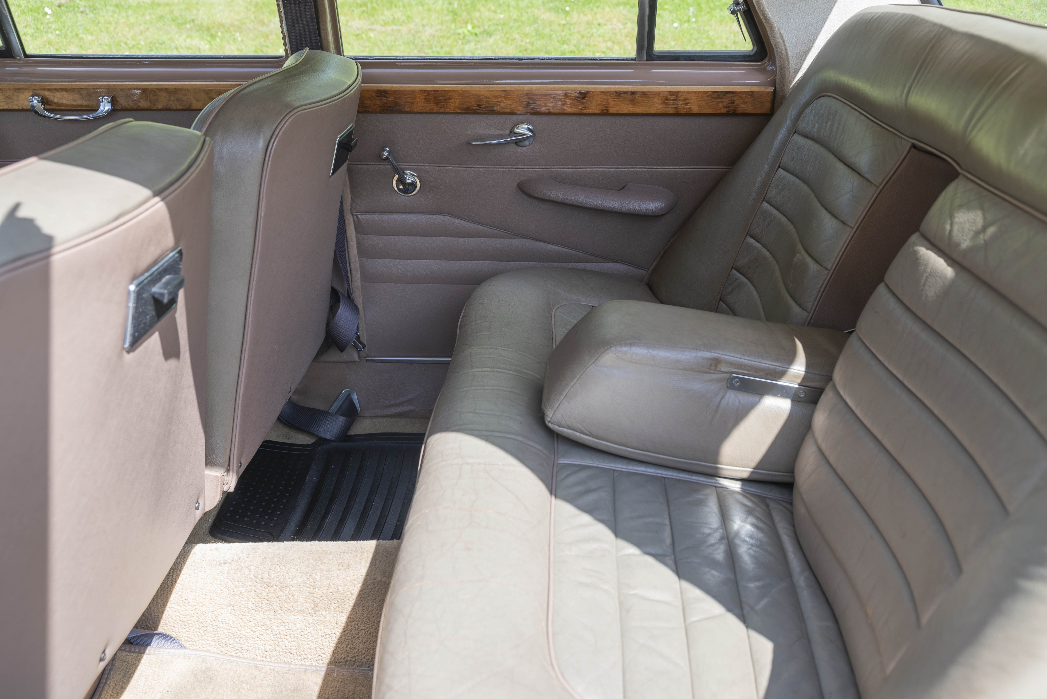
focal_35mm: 35
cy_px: 350
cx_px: 524
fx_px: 1018
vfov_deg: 37.9
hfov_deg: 54.4
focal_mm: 35
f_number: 6.3
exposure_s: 1/80
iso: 100
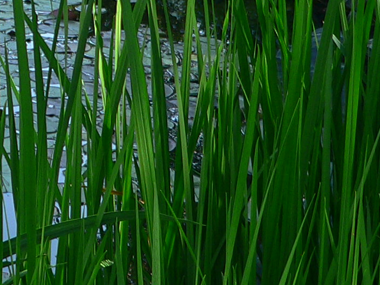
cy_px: -214
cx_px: -142
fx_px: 1438
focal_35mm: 131
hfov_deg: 14.3
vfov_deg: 10.7
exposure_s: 1/125
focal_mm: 6
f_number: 3.3
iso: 80
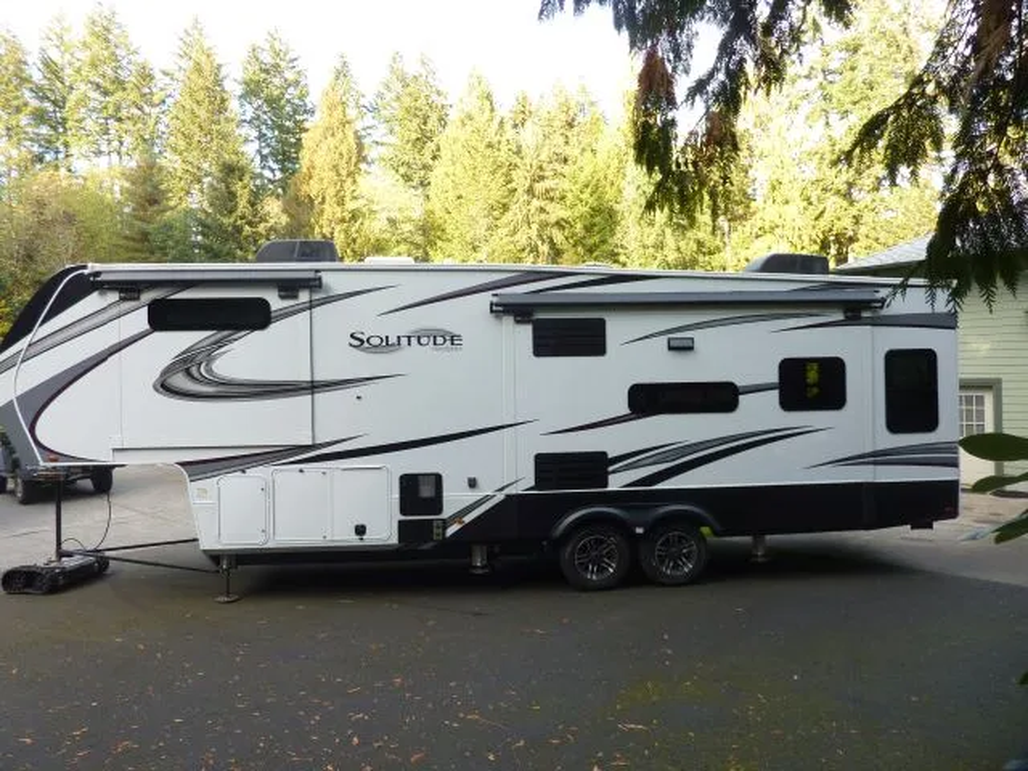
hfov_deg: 69.4
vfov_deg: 54.9
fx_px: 742
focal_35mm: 25
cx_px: 514
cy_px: 386
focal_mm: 4.1
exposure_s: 1/60
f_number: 3.3
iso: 80
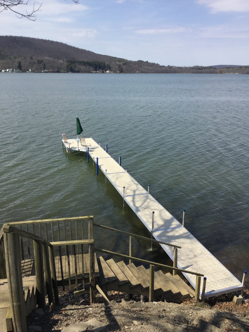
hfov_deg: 45.4
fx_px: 297
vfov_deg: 58.4
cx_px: 124
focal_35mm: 31
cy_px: 166
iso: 25
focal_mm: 3.3
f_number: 2.4
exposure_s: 1/1631
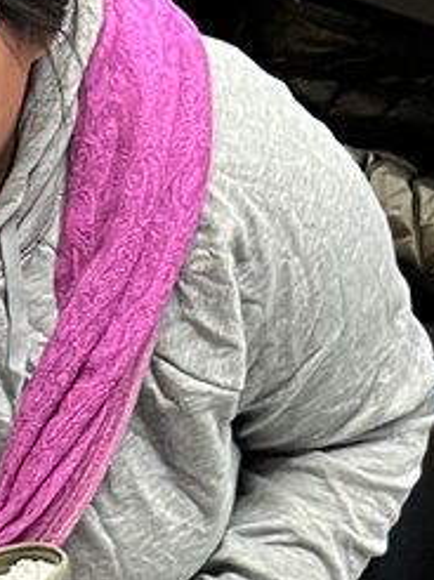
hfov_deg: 7.1
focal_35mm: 183
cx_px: -915
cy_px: 1455
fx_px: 3064
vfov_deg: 9.5
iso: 125
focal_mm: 5.7
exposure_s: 1/60
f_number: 1.5
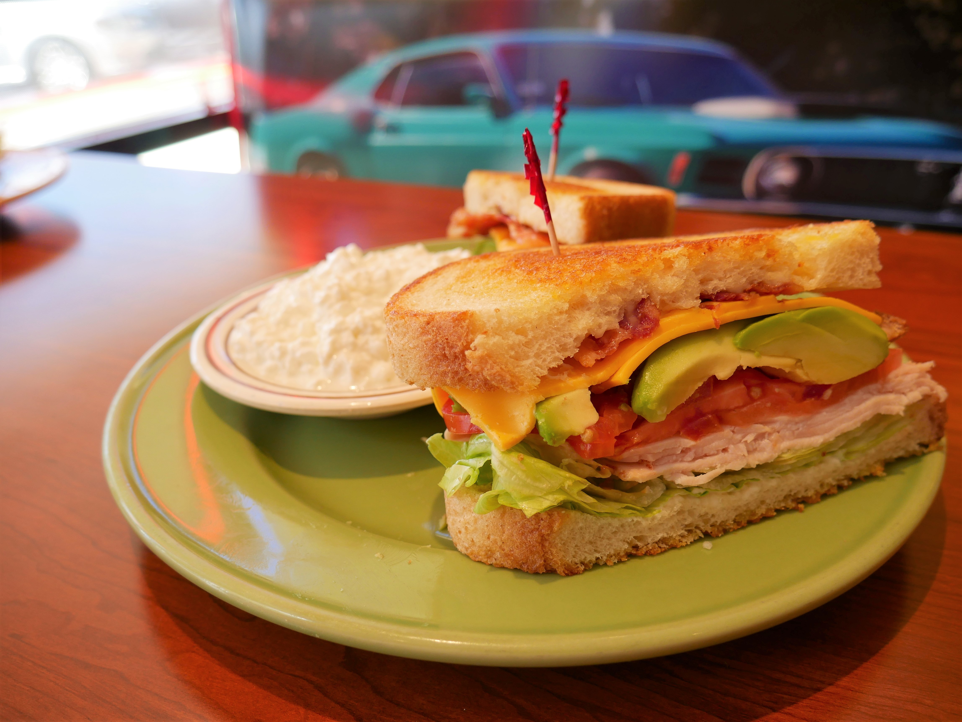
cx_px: 481
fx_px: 778
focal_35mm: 28
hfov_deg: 63.4
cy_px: 361
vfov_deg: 49.8
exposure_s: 1/60
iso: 250
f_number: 3.5
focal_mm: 14
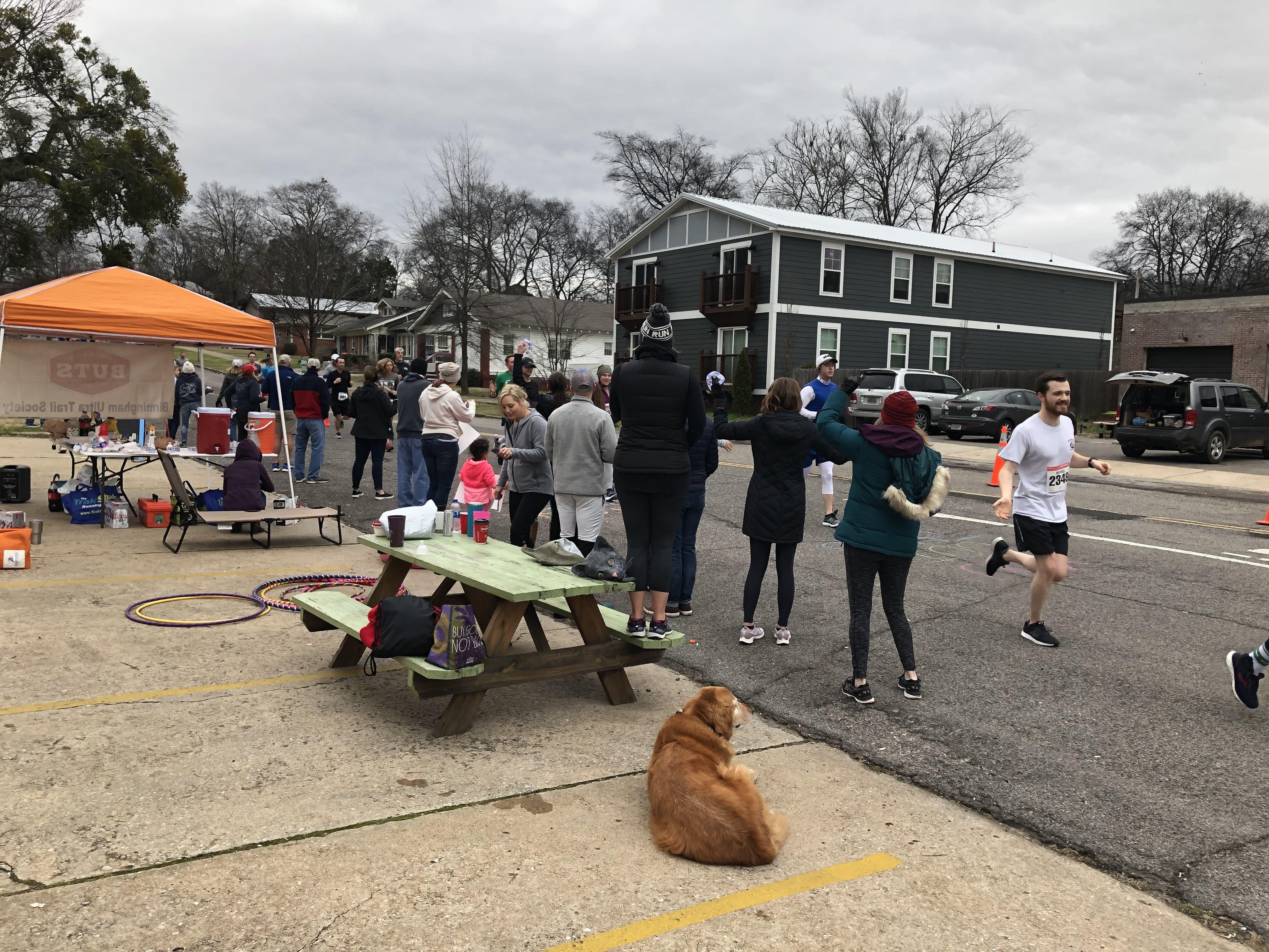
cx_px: 634
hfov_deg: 63.4
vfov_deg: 49.7
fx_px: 1026
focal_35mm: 28
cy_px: 476
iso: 20
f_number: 1.8
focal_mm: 4
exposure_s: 1/179
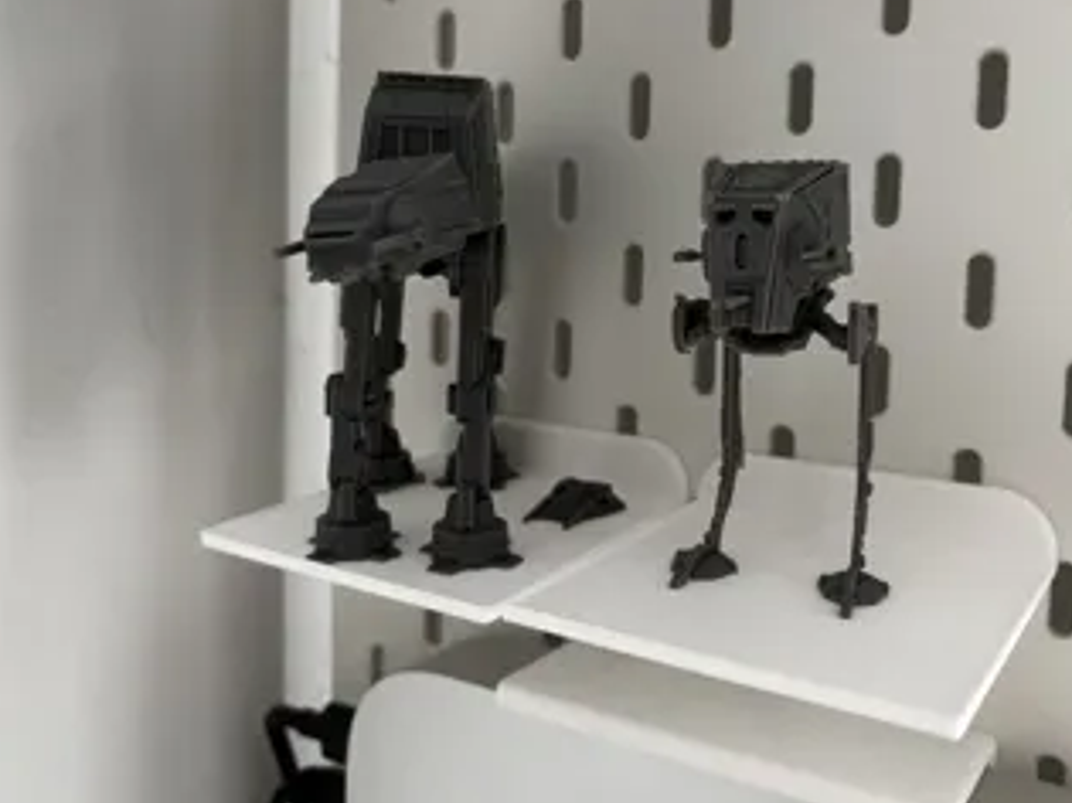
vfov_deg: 42.8
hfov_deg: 55.4
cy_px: 347
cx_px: 548
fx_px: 1022
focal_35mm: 33
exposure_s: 1/60
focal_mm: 5.96
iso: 250
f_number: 1.6
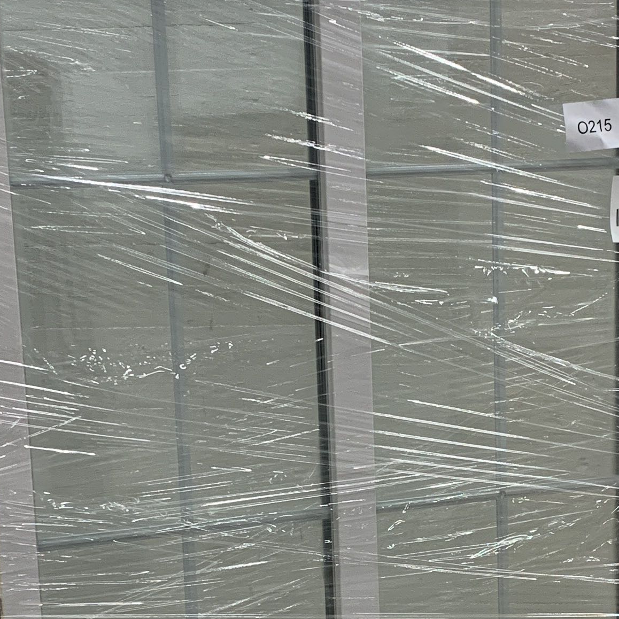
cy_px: 494
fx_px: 1618
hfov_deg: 21.6
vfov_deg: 21.4
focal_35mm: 80
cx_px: 342
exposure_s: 1/95
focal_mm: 4.25
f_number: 1.8
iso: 100
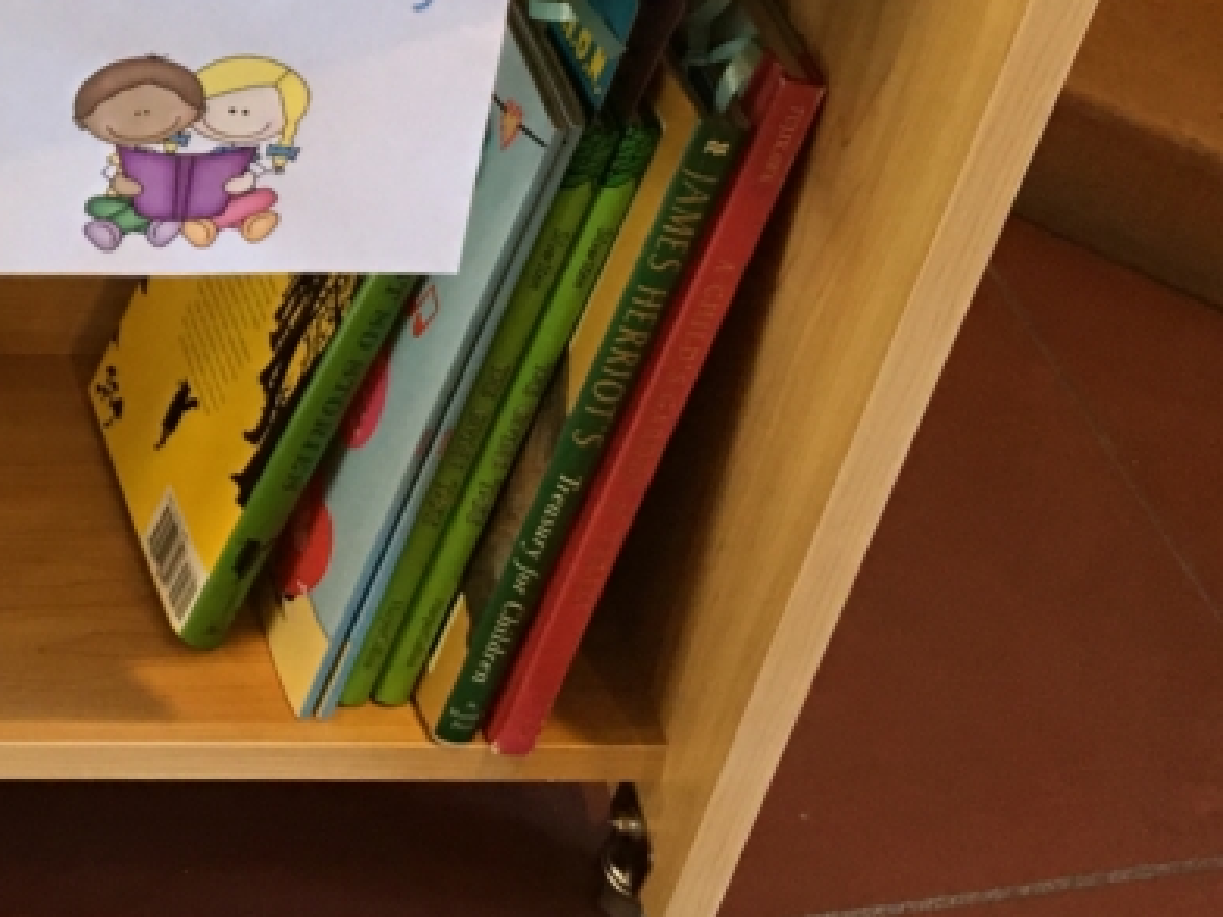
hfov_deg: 20.1
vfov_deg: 16.0
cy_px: -153
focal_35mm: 89
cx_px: -397
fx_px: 3143
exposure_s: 1/15
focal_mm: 4.15
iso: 64
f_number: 2.2
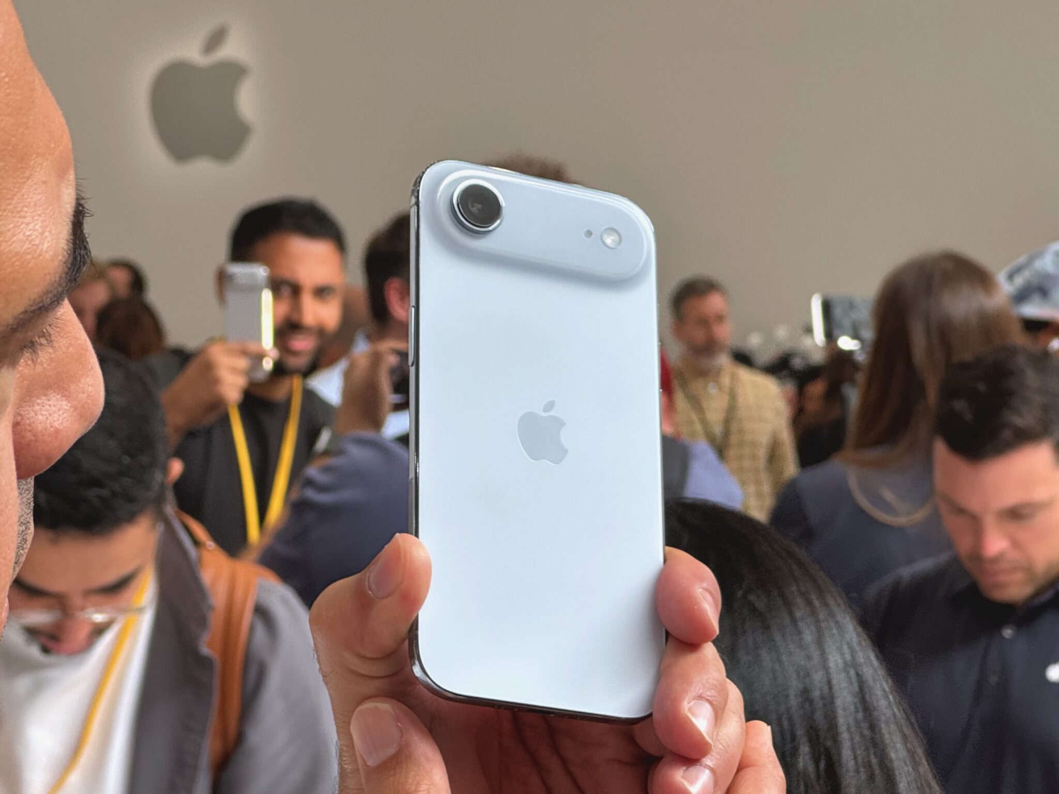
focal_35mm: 77
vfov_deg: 19.1
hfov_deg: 25.3
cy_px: 397
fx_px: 2356
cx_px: 530
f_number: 2.8
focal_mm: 9
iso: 125
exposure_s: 1/99
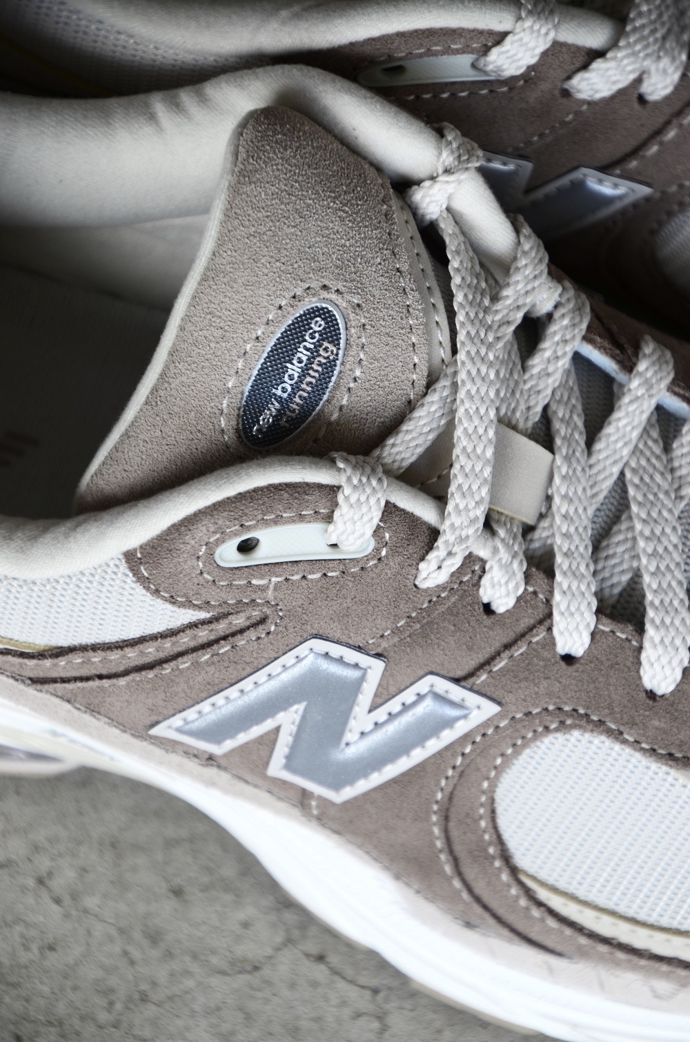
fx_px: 8011
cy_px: 521
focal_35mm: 278
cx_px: 345
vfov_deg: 7.4
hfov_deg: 4.9
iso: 160
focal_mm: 185
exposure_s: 1/100
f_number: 6.3
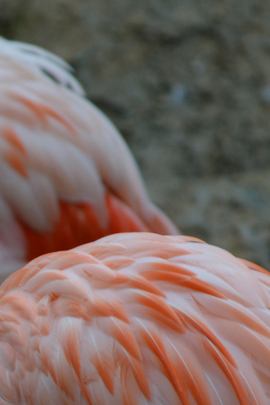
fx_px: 11058
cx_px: -55
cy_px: 281
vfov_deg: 2.1
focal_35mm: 983
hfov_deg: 1.4
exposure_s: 1/160
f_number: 5.6
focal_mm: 200
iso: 200
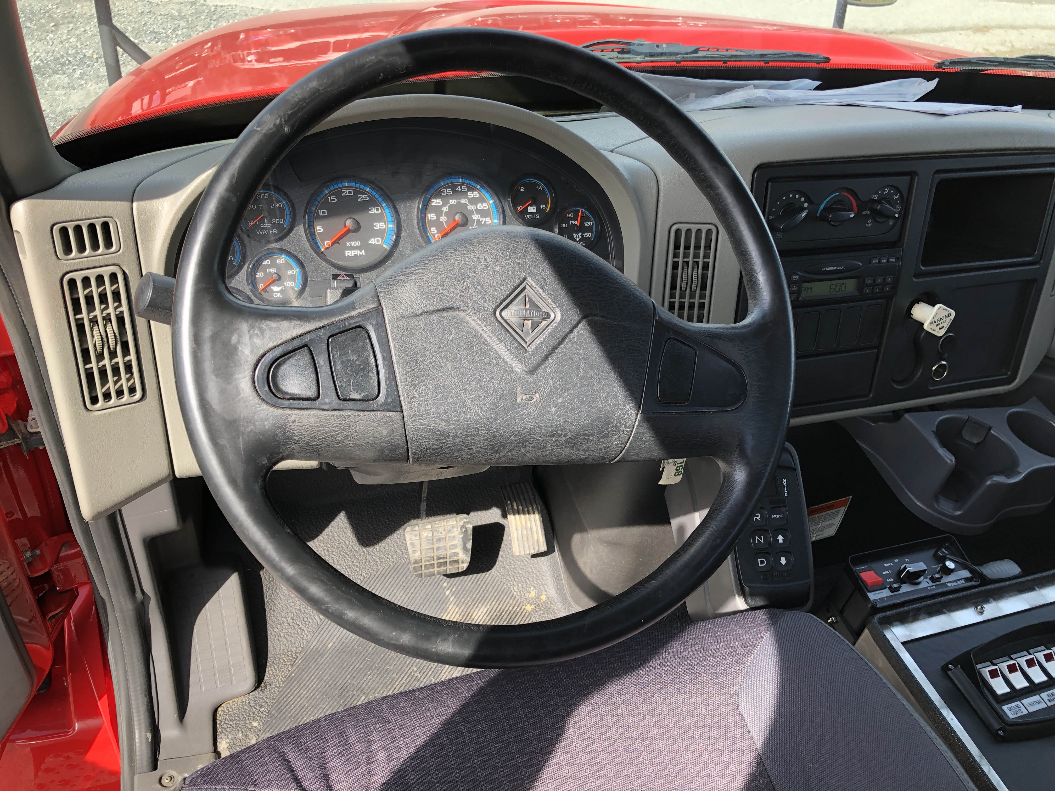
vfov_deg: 49.7
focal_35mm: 28
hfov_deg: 63.4
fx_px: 853
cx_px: 528
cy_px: 396
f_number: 1.8
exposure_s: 1/259
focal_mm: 4
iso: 20
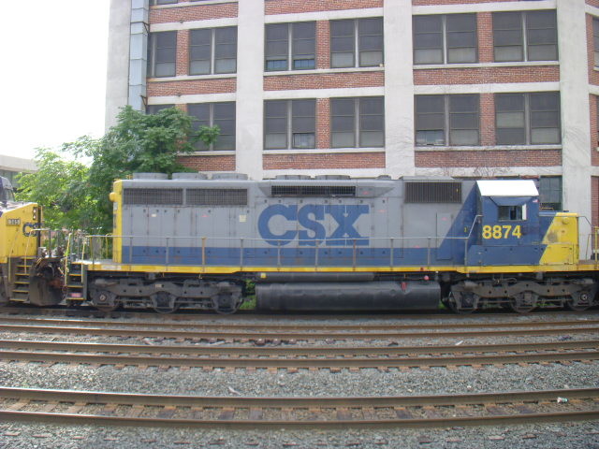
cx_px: 300
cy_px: 224
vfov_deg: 37.7
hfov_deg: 49.0
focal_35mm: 38
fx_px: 658
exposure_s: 1/250
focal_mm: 6.3
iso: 100
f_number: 3.3
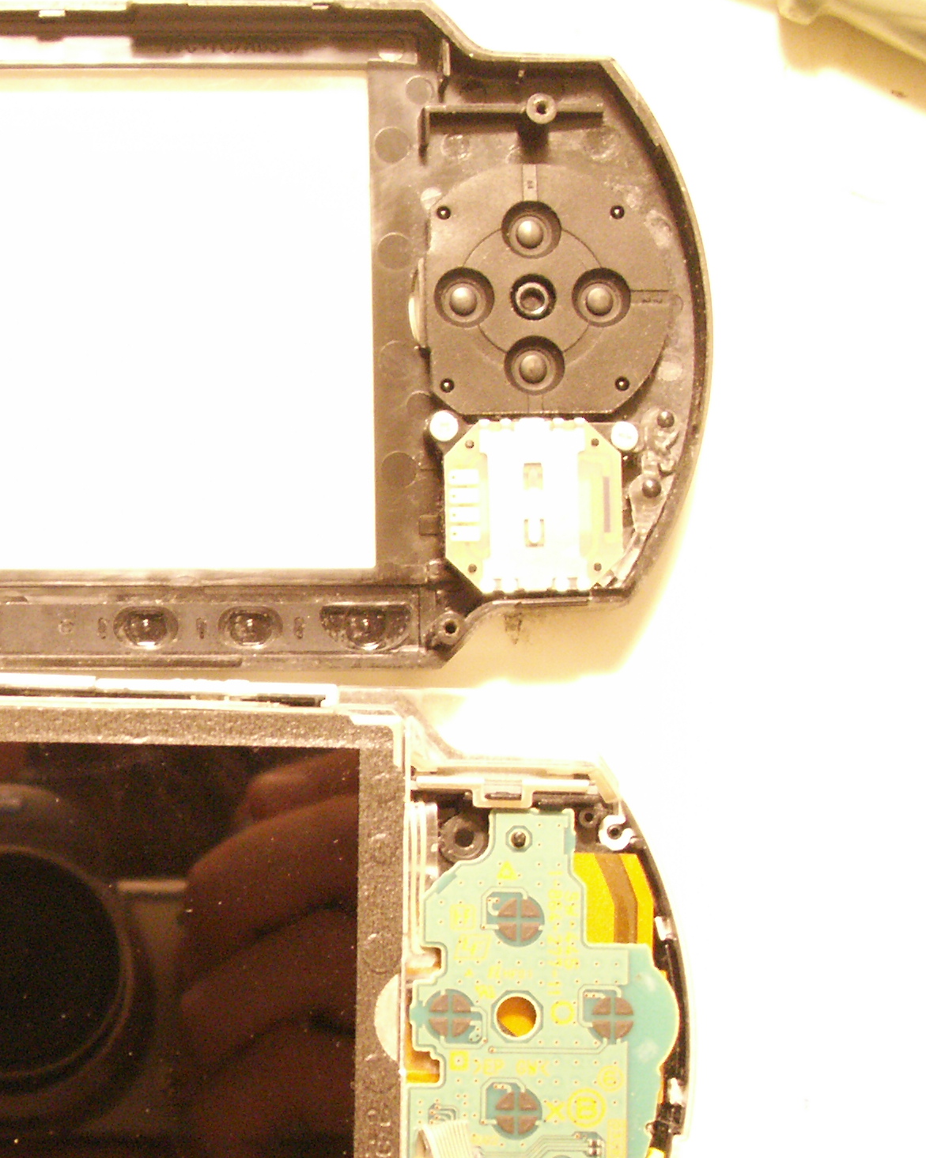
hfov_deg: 19.4
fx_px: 2638
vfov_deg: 24.6
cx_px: 25
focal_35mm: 77
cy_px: 781
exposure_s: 1/4
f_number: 2.8
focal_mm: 6.77
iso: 160
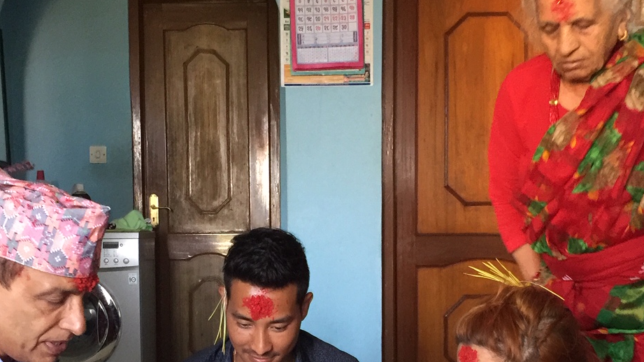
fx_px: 956
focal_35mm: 56
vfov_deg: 21.1
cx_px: 287
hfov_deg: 37.2
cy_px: 314
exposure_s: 1/17
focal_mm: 4.15
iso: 160
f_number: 2.2
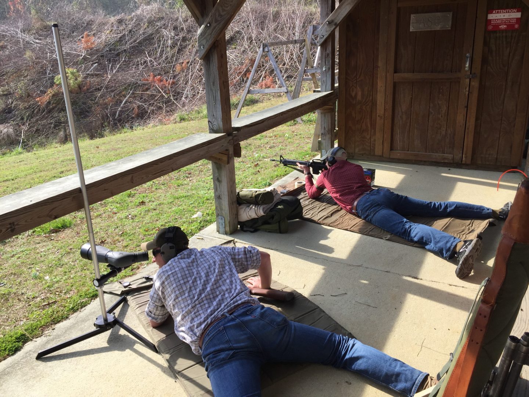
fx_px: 443
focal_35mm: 29
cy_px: 198
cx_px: 264
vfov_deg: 48.2
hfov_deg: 61.7
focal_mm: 4.15
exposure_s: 1/590
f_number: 2.2
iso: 32
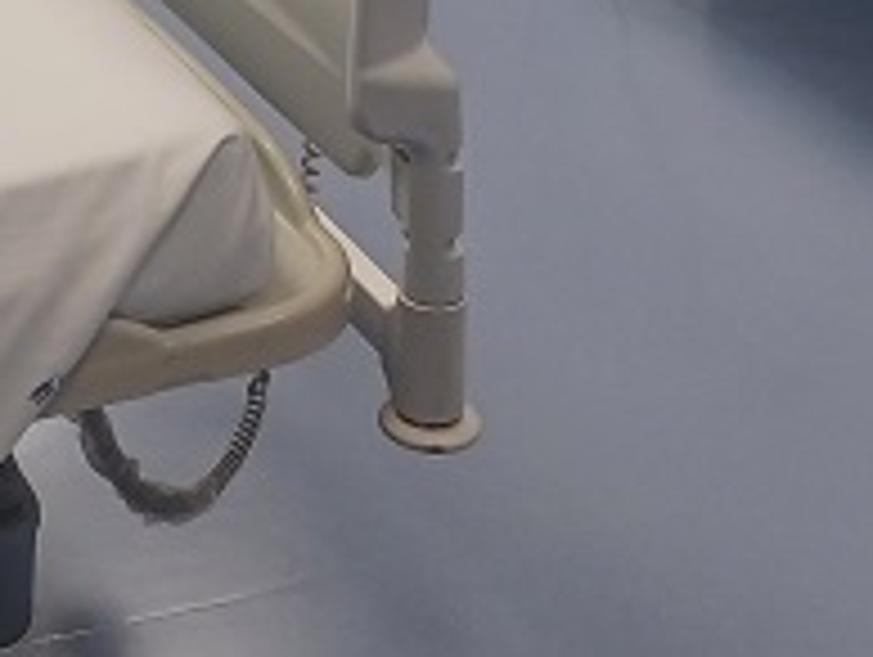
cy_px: -612
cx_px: 90
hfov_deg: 18.7
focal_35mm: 103
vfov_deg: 12.8
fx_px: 2601
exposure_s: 1/50
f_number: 1.8
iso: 125
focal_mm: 4.6
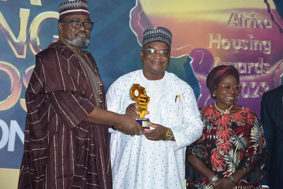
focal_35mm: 105
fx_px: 826
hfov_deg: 19.5
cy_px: 94
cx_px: 142
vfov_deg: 13.0
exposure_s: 1/200
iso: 800
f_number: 5.3
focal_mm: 70
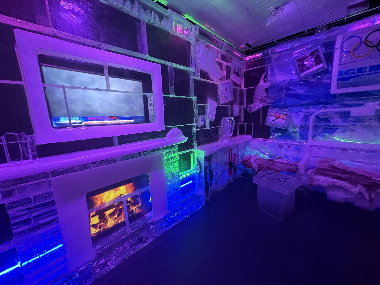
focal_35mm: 14
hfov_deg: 102.1
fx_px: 154
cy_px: 142
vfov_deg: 85.7
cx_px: 190
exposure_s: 1/60
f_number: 2.2
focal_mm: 2.22
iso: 500
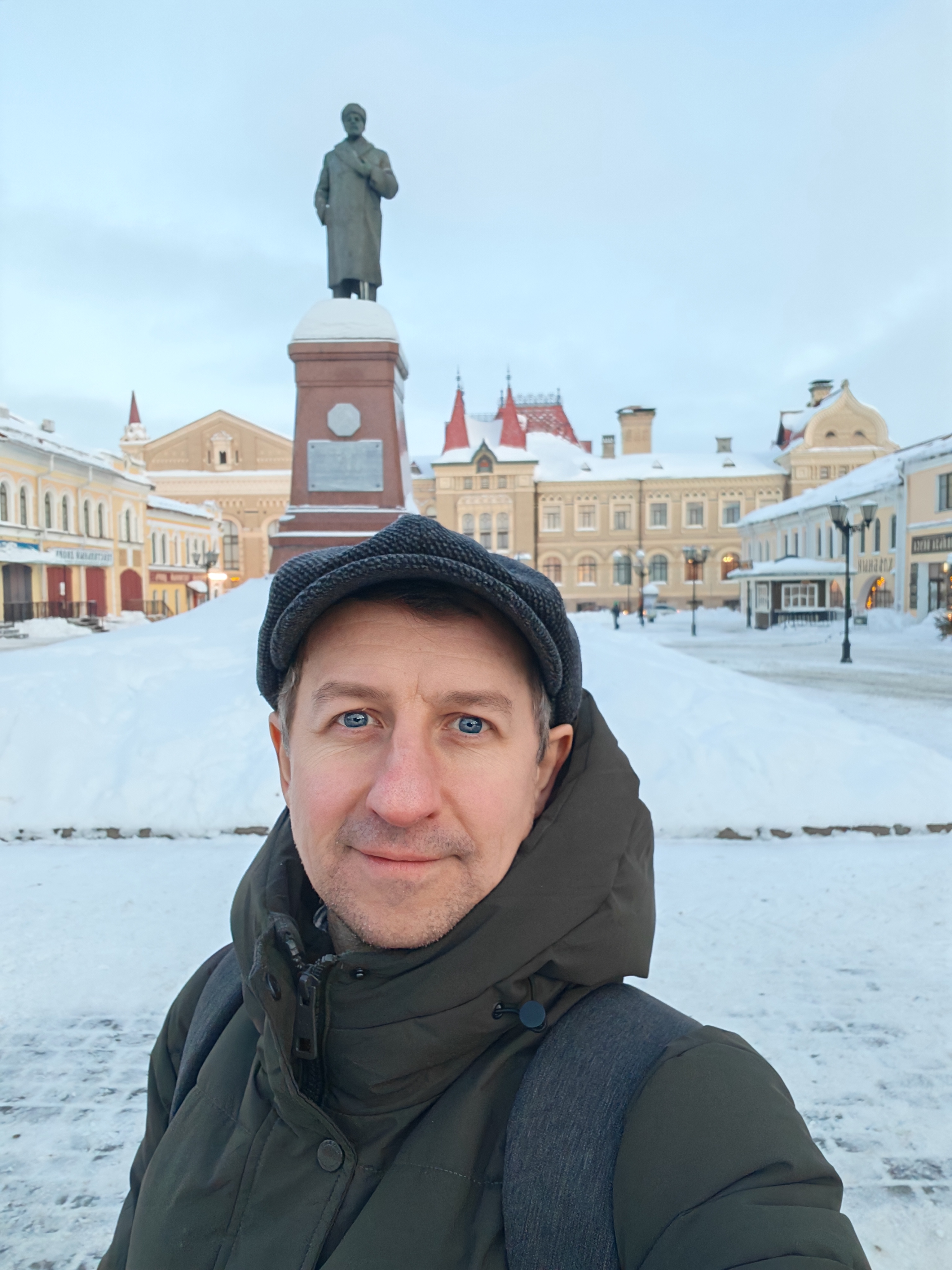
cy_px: 635
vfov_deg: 69.4
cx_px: 476
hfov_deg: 54.9
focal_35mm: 25
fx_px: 917
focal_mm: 2.98
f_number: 2
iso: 160
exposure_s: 1/33
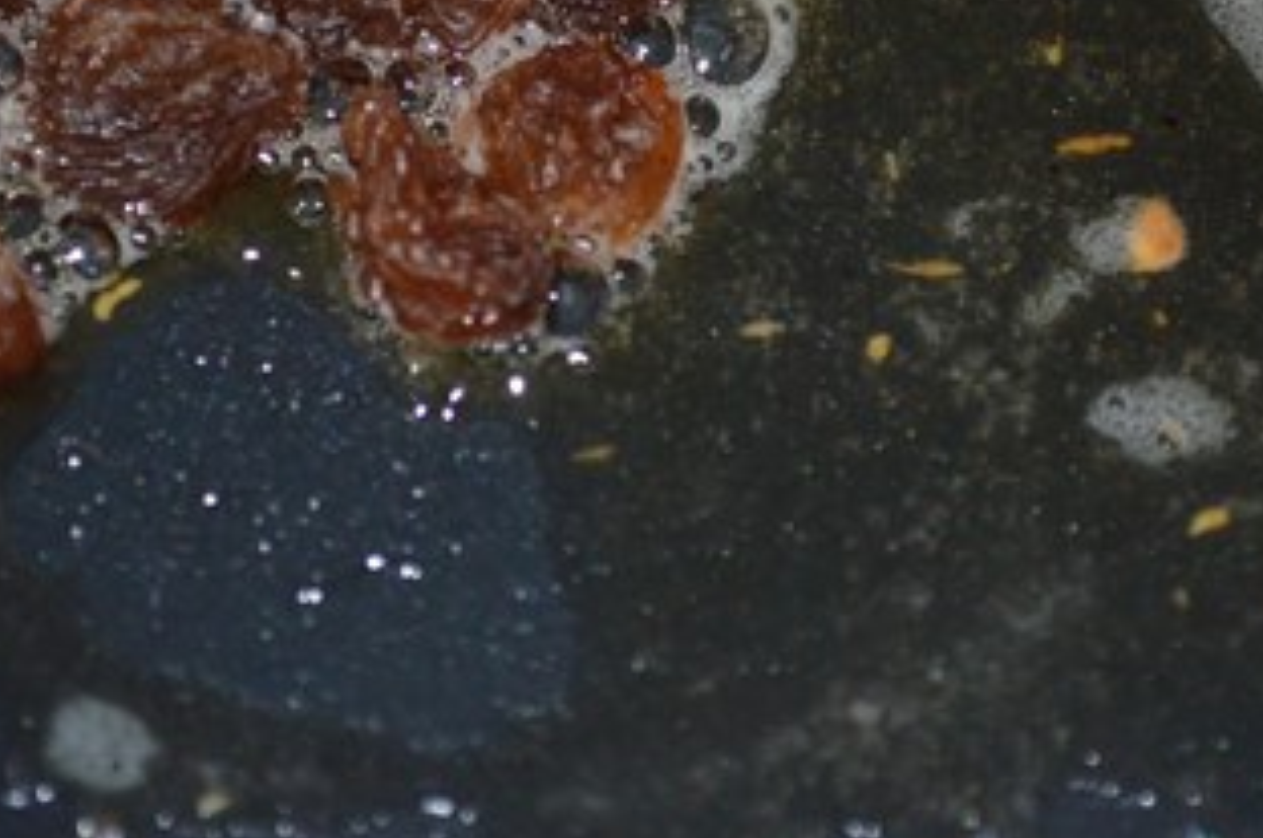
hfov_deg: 12.2
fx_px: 5921
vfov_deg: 8.1
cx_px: 599
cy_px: 49
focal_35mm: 169
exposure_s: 1/60
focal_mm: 55
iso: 2500
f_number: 5.6
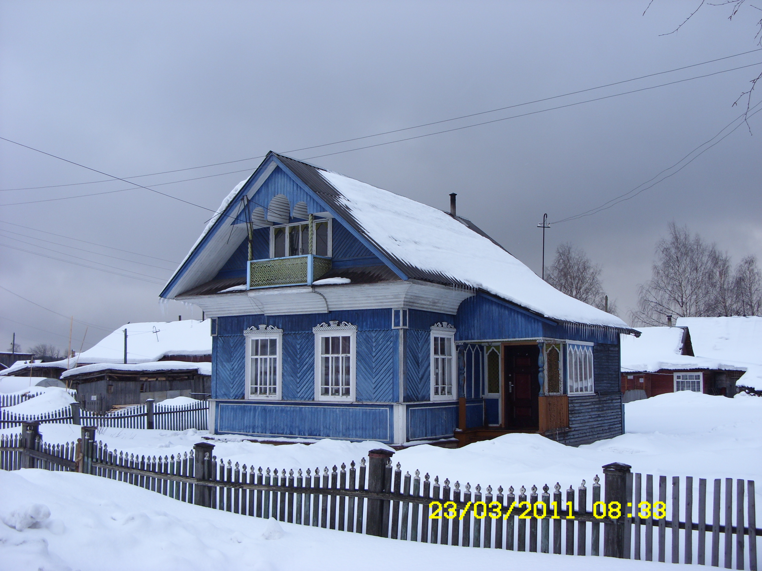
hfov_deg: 49.0
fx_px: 836
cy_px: 286
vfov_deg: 37.7
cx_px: 381
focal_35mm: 38
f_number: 2.8
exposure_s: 1/309
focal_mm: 6.3
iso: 50
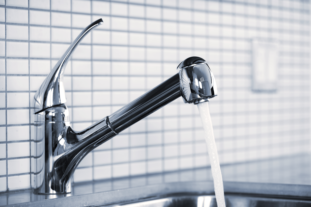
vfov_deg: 13.0
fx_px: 907
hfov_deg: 19.5
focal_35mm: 105
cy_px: 104
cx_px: 156
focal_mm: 105
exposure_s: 1/80
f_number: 5
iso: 200
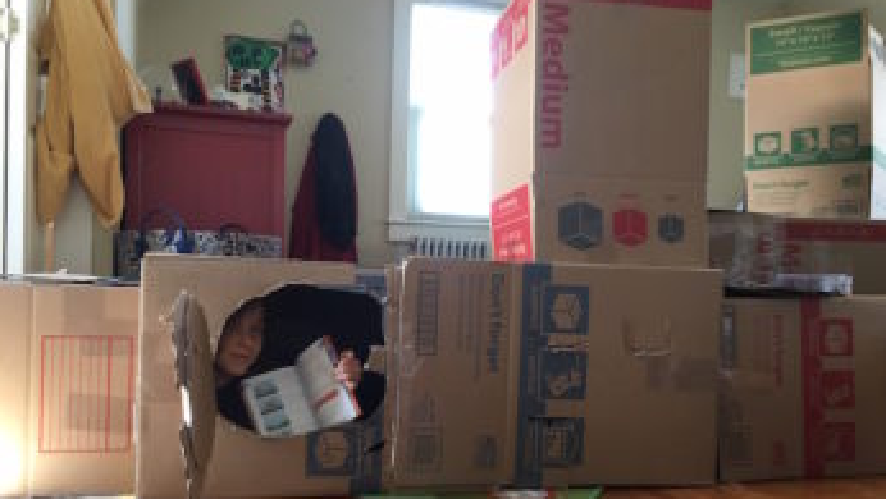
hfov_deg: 61.0
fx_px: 752
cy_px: 303
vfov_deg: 36.6
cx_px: 443
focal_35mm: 32
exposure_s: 1/30
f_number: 2.2
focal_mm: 4.15
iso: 80
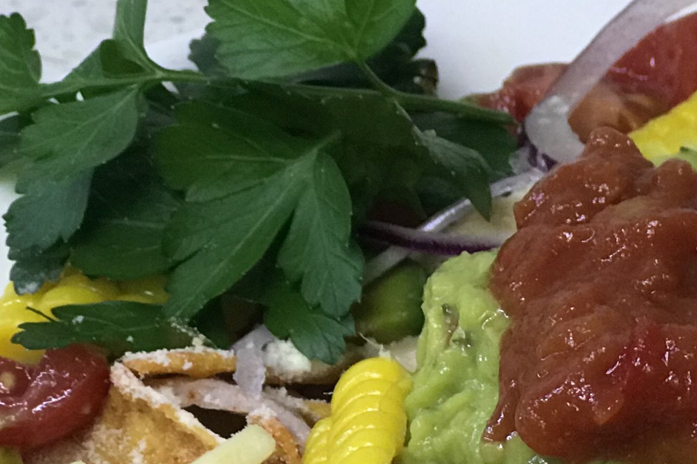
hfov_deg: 11.2
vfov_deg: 7.4
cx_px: 770
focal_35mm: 181
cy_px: 708
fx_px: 3503
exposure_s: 1/50
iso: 80
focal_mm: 6.6
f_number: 2.8
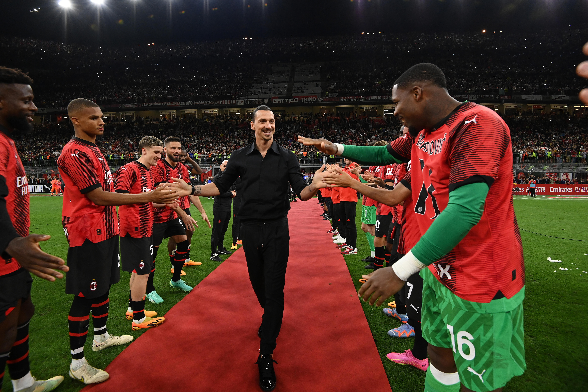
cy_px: 196
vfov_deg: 73.7
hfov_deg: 96.7
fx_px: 261
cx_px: 294
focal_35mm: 16
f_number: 5.6
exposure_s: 1/800
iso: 3200
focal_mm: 16
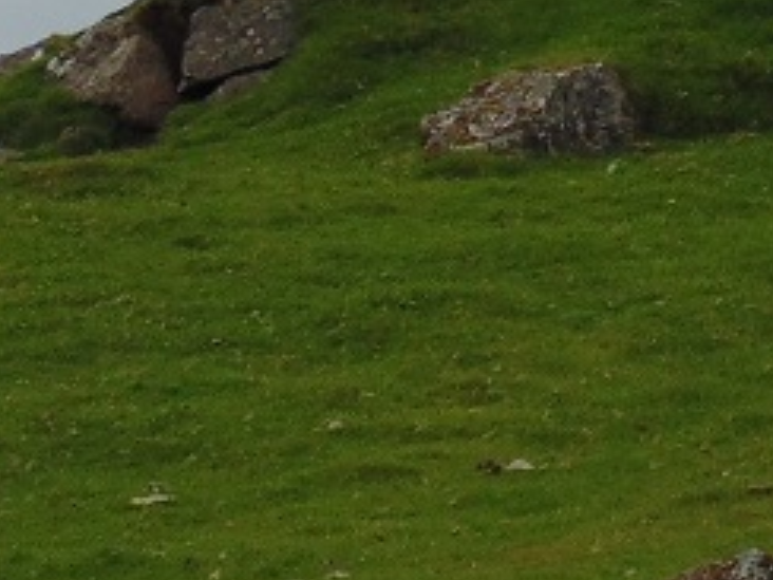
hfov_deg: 5.5
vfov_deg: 4.2
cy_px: -780
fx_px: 7704
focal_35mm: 345
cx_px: 1856
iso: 80
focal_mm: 11.7
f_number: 4.1
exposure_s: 1/500
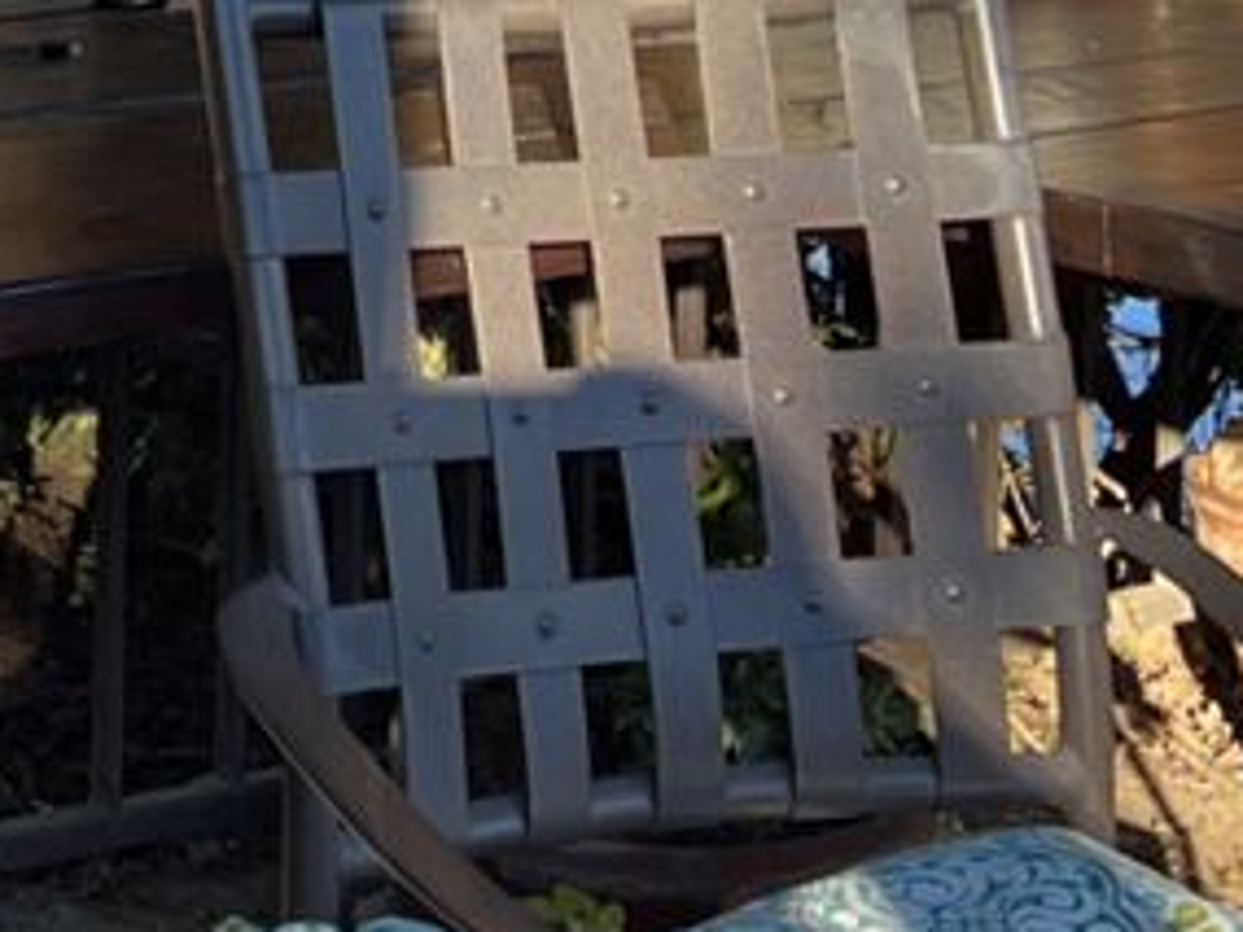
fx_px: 4596
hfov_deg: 14.6
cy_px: -928
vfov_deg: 10.6
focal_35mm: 128
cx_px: -490
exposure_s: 1/452
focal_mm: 5.7
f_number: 1.5
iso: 50
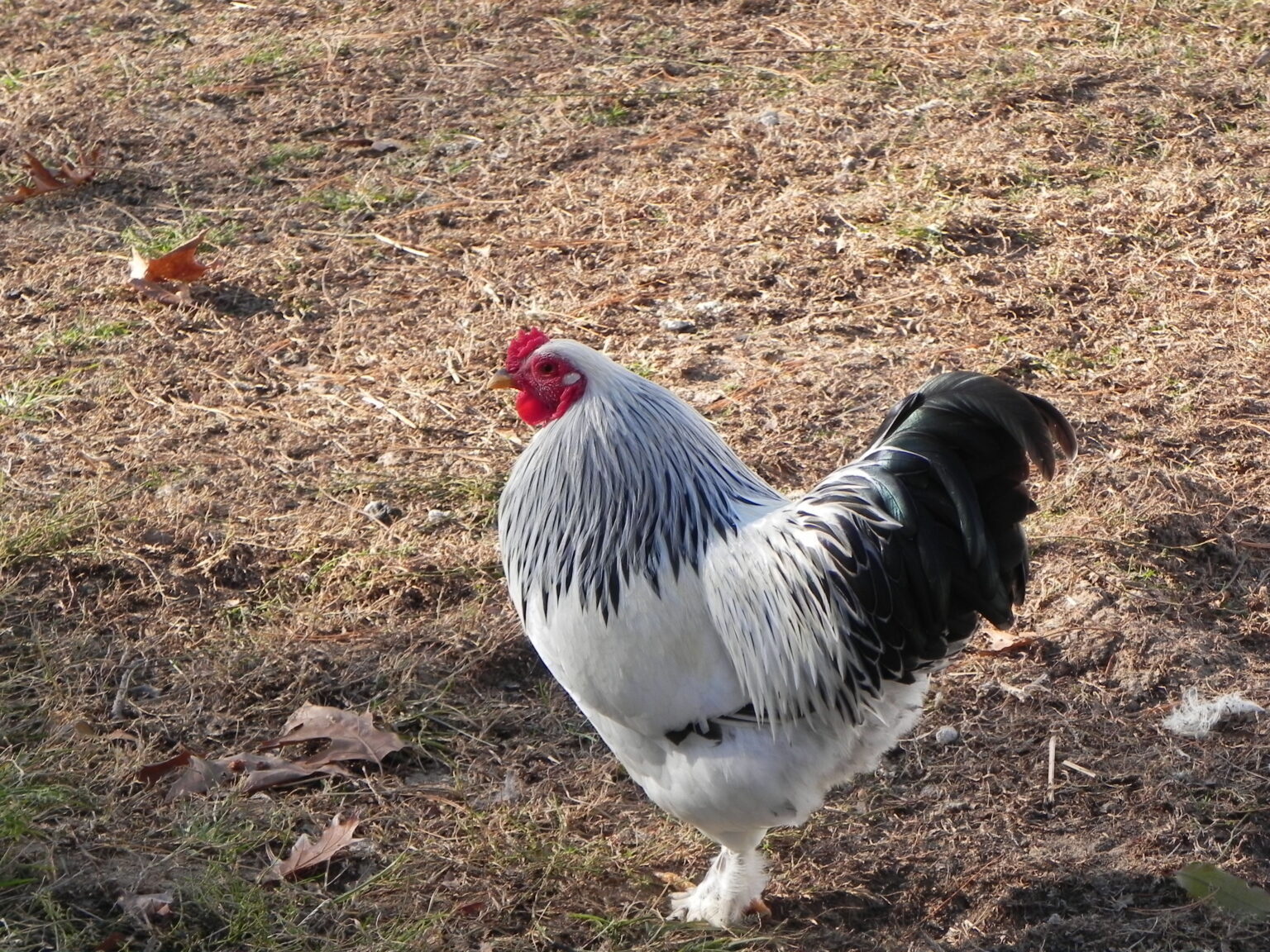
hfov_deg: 12.2
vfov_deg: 9.2
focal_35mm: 162
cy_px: 476
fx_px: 5943
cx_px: 635
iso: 160
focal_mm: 28.8
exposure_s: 1/222
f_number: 5
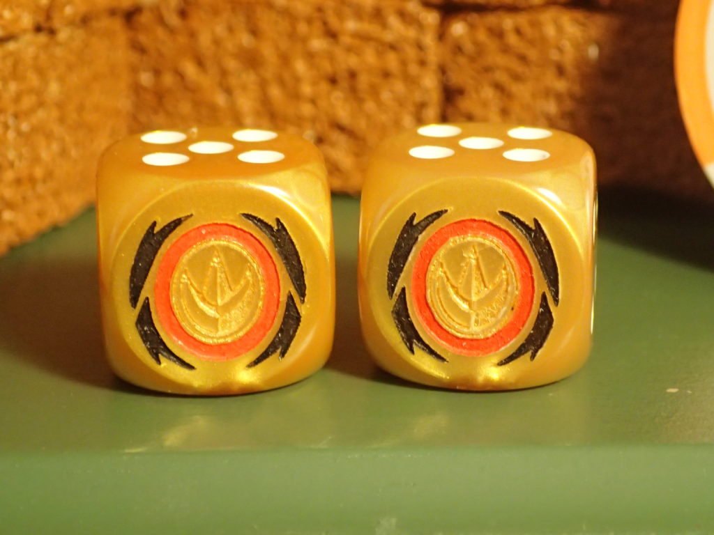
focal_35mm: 91
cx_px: 357
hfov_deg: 21.5
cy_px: 268
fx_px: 1877
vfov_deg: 16.2
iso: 800
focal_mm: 16.48
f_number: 4.7
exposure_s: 1/60
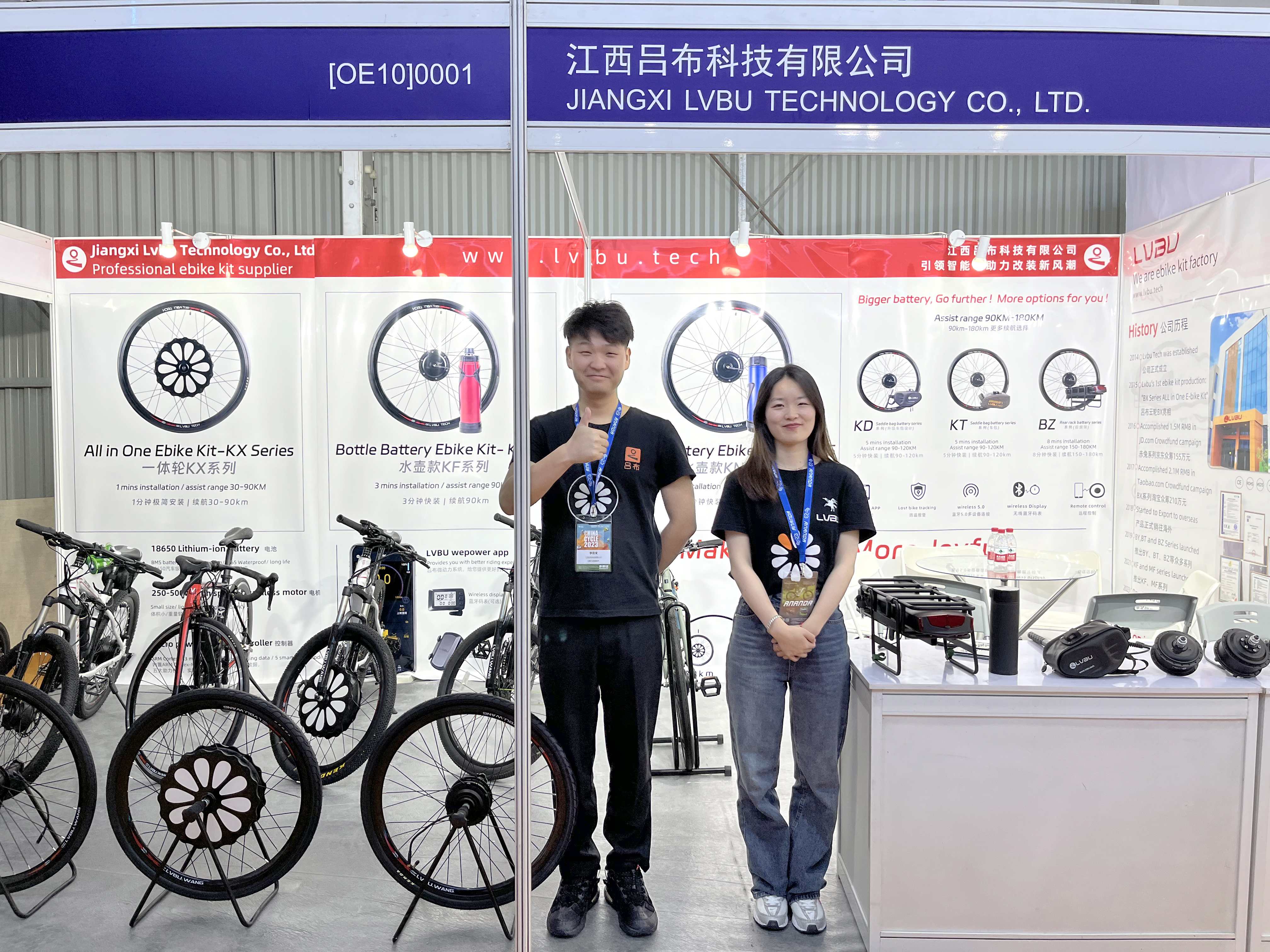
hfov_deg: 67.3
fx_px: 954
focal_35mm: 26
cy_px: 476
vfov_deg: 53.1
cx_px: 635
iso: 40
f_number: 1.6
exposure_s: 1/100
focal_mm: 5.1
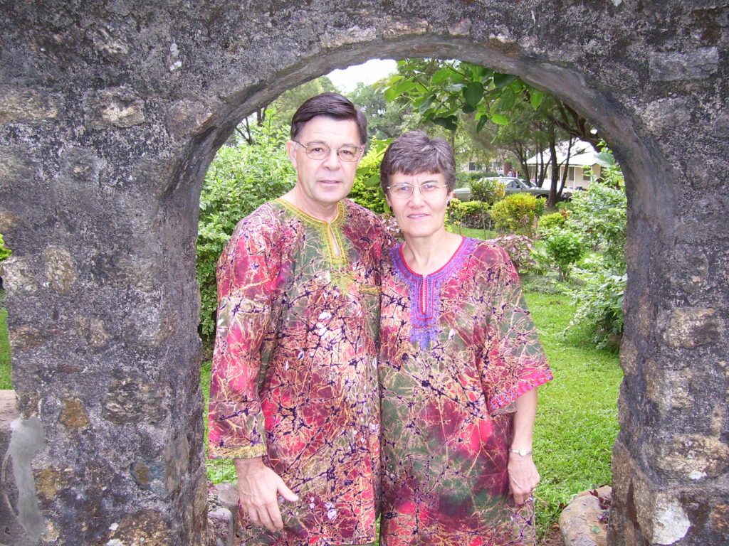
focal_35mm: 34
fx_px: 716
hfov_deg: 54.0
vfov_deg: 41.8
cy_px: 273
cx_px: 364
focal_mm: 5.6
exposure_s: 1/60
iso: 80
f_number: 2.7
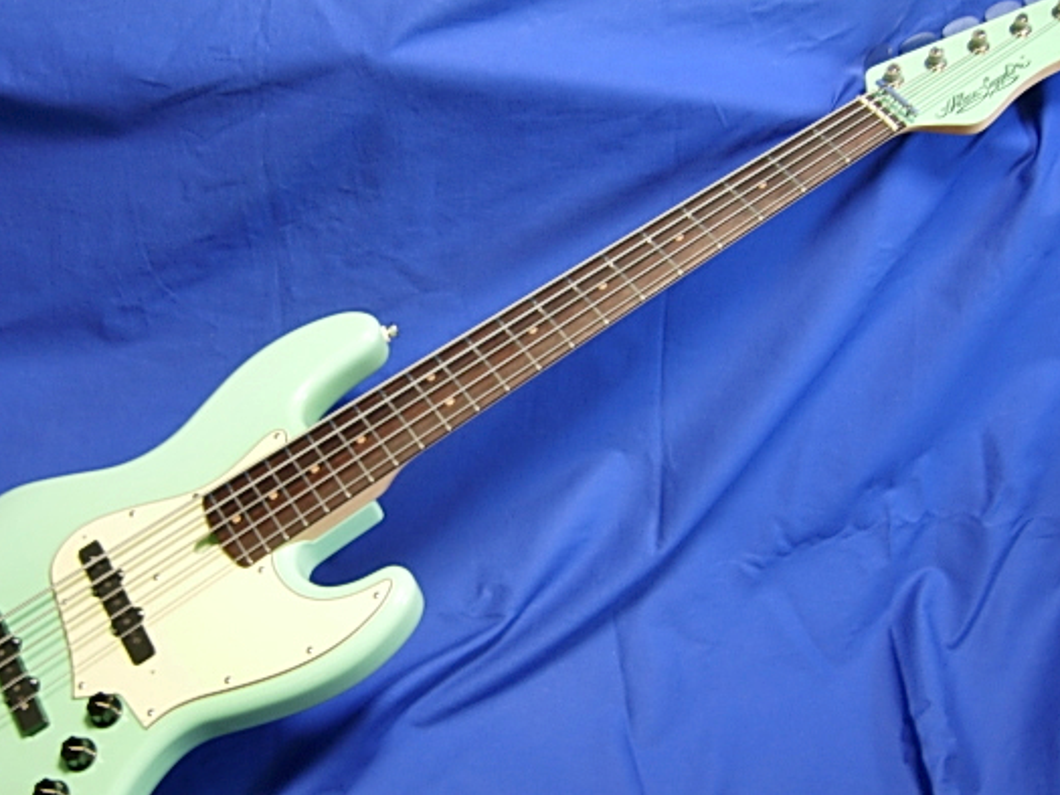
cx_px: 488
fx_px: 1347
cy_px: 471
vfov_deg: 32.8
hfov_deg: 42.9
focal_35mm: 44
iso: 64
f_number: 2.7
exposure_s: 1/4
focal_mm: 7.5
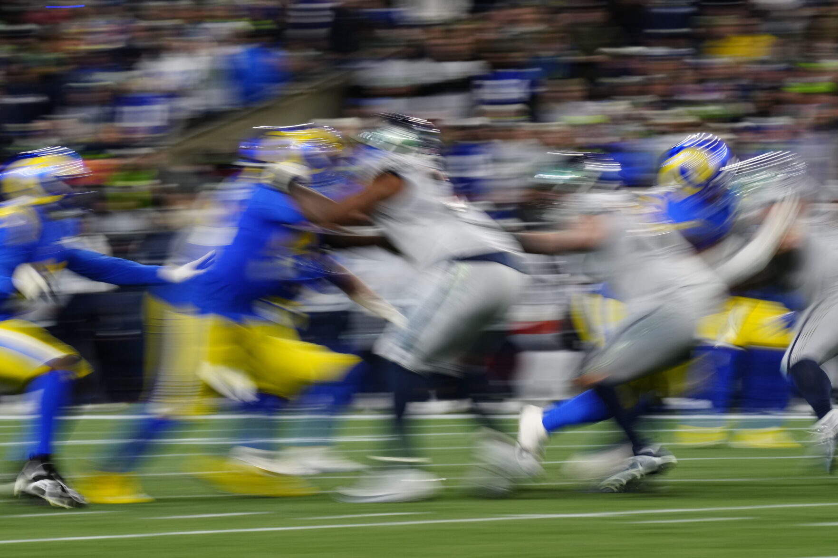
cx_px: 419
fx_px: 9310
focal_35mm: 400
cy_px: 279
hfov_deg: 5.2
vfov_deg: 3.4
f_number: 22
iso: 1250
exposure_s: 1/15
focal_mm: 400
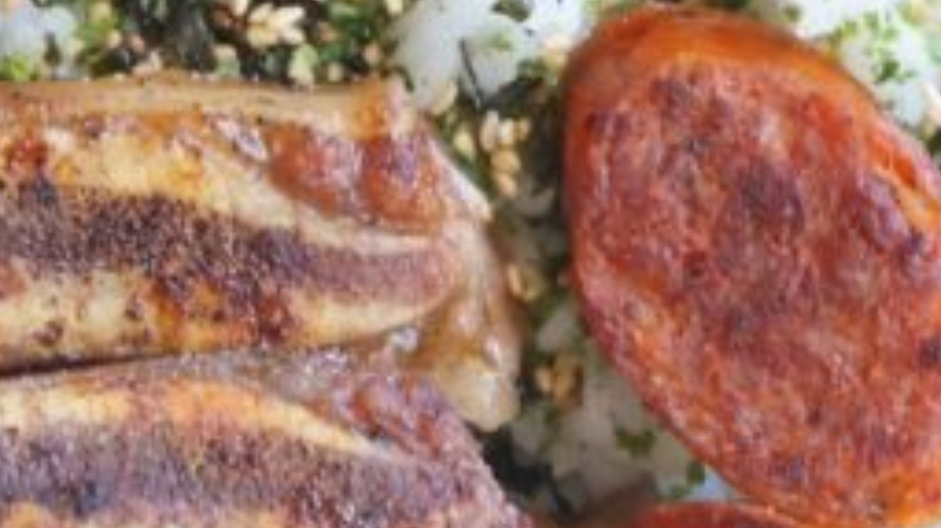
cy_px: 155
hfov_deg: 11.4
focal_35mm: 189
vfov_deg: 6.4
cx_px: 616
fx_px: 4712
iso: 2000
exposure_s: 1/60
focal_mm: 30
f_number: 9
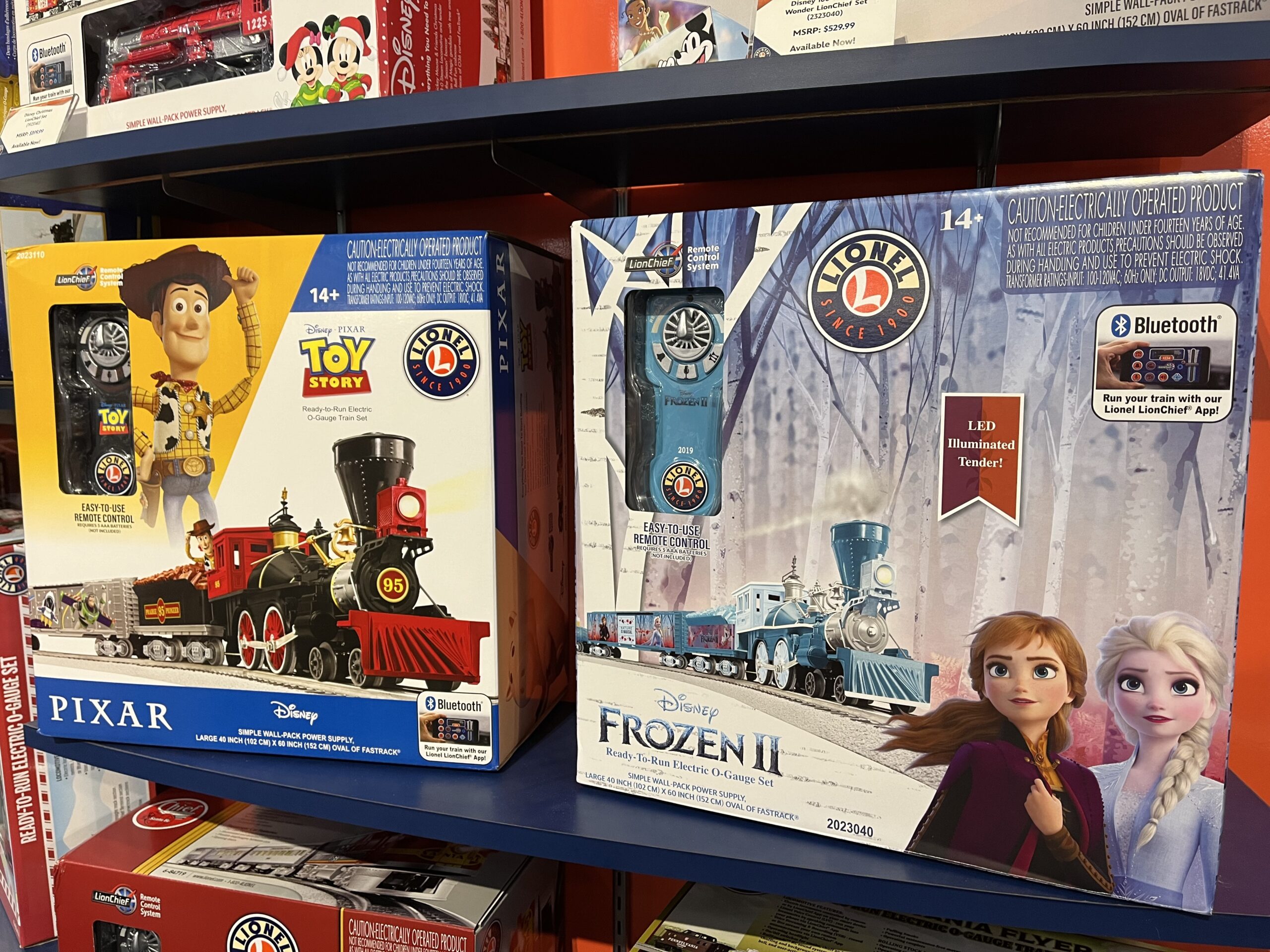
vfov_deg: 53.1
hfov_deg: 67.3
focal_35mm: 26
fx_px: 954
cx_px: 635
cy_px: 476
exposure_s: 1/60
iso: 100
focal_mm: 5.1
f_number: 1.6
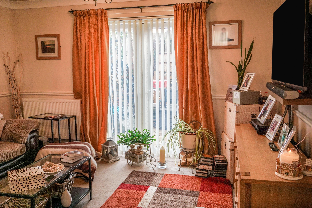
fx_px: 273
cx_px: 156
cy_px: 104
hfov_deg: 59.5
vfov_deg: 41.7
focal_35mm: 32
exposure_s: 1/160
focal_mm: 21
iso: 500
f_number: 4
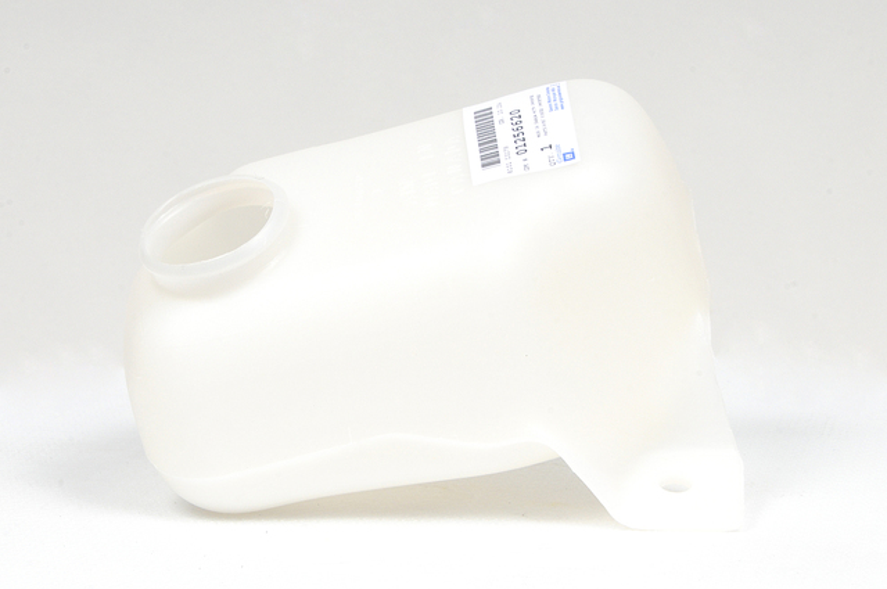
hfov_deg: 18.9
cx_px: 444
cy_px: 294
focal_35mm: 108
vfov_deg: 12.6
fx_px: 2658
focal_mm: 72
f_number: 19
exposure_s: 1/180
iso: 400
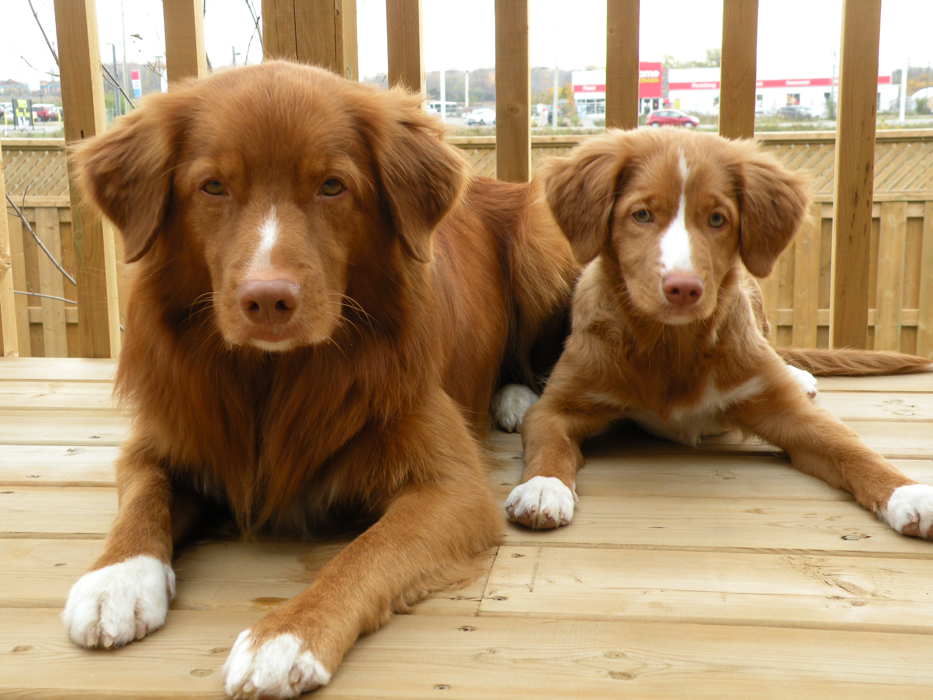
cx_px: 466
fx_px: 1509
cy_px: 350
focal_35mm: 56
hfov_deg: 34.3
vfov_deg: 26.1
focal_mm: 9.8
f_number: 3.5
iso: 64
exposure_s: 1/80
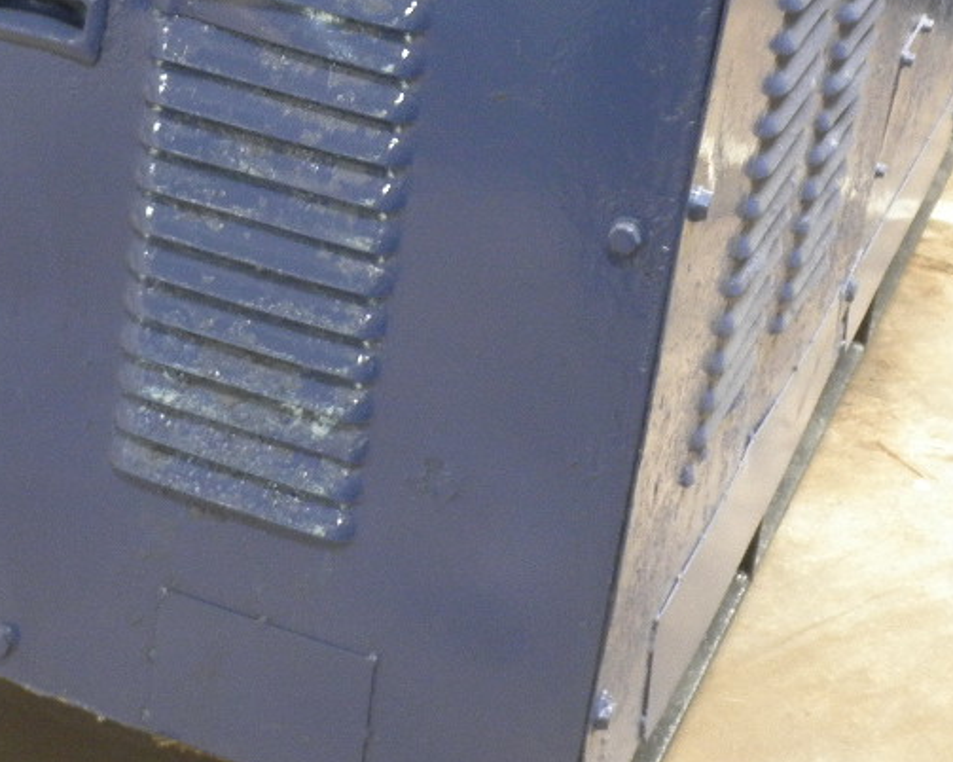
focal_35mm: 87
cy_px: 40
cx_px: 294
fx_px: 2453
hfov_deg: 21.9
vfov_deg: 17.3
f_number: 3.2
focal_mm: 6.1
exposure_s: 1/10
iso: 200
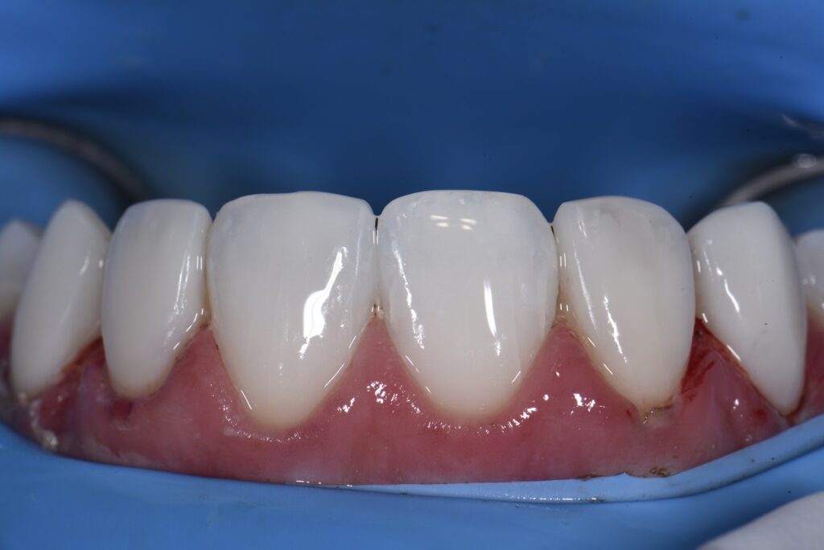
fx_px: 2405
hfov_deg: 19.4
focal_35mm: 105
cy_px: 275
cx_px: 412
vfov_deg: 13.1
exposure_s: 1/160
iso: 200
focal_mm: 105
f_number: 32
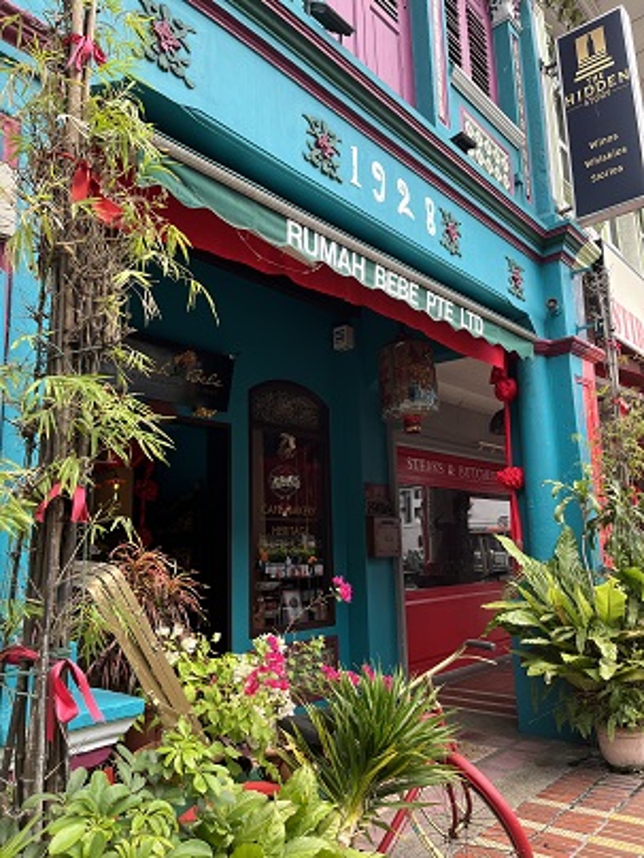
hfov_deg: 53.1
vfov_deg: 67.3
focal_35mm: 26
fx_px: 645
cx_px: 322
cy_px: 429
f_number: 1.6
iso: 50
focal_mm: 5.1
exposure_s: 1/1252
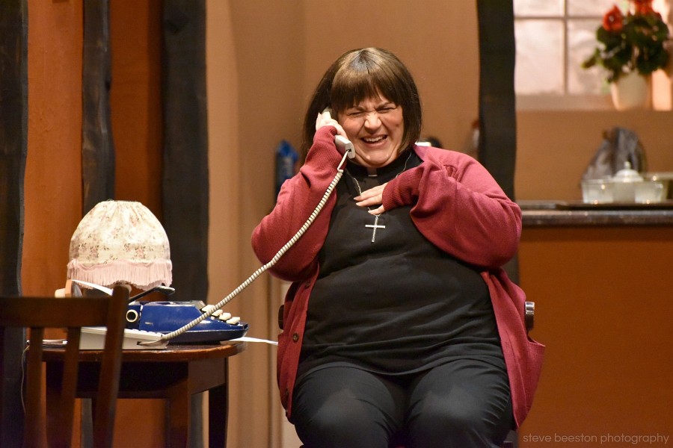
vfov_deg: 4.6
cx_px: 336
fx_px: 5608
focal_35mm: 300
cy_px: 224
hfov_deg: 6.9
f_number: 5.6
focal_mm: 300
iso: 12800
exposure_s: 1/500
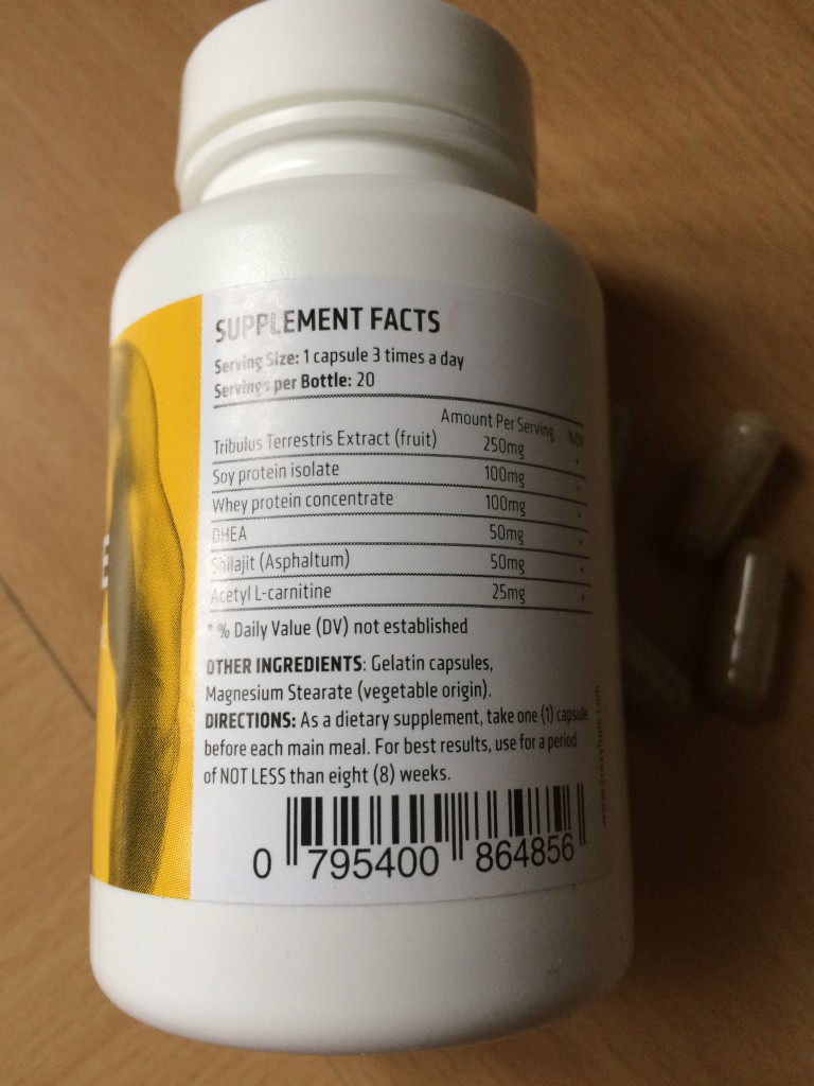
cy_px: 543
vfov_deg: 61.7
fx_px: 909
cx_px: 407
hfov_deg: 48.2
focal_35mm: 29
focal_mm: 4.15
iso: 64
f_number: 2.2
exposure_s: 1/30
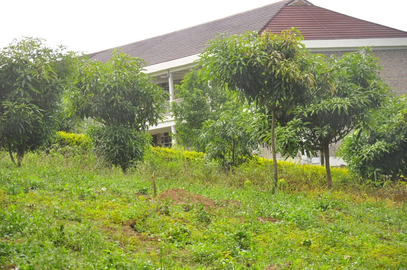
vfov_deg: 8.7
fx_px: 1778
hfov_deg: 13.1
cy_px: 135
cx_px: 204
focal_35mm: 158
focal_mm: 105
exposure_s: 1/160
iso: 400
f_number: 5.6
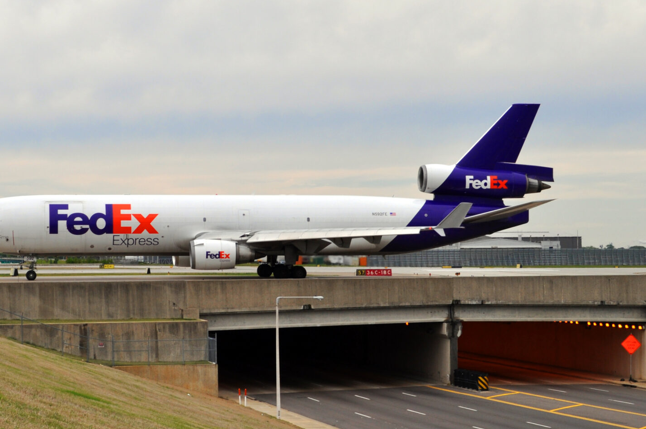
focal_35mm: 86
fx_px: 1541
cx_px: 232
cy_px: 209
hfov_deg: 23.6
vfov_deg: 15.8
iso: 200
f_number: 9
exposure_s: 1/320
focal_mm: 32
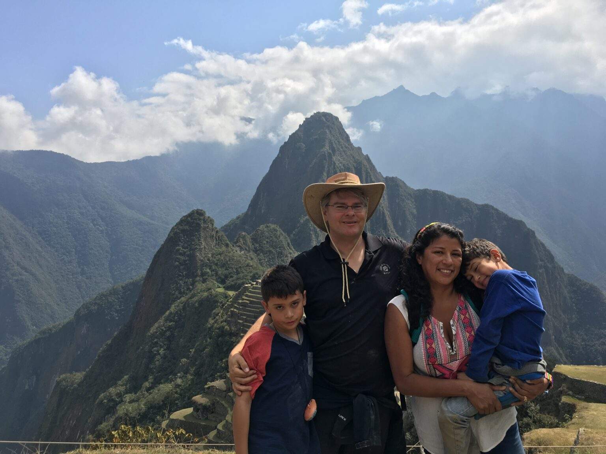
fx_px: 508
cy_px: 227
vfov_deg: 48.2
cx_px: 303
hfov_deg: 61.7
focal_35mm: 29
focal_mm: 4.15
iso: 25
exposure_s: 1/1876
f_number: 2.2
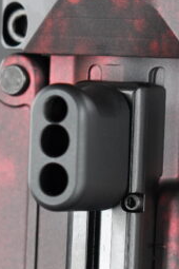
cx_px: 13
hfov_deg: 2.9
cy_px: 503
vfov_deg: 4.3
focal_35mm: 476
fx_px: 3550
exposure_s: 1/160
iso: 640
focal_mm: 90
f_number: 4
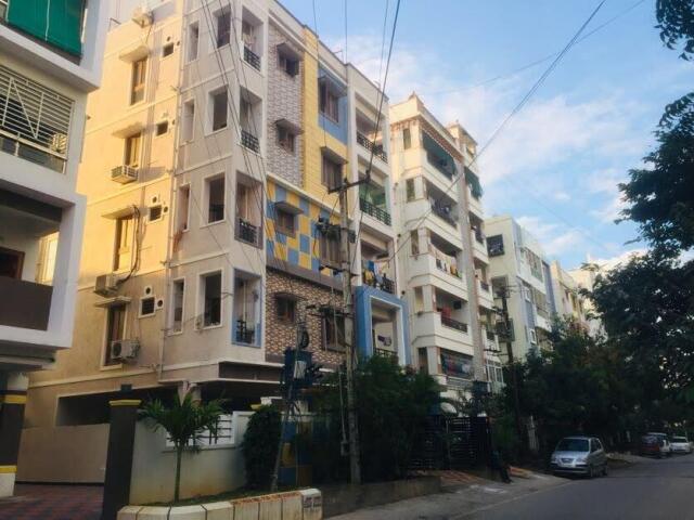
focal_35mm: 29
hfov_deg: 61.7
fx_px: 581
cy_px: 260
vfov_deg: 48.2
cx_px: 347
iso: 32
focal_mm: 4.15
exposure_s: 1/363
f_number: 2.2
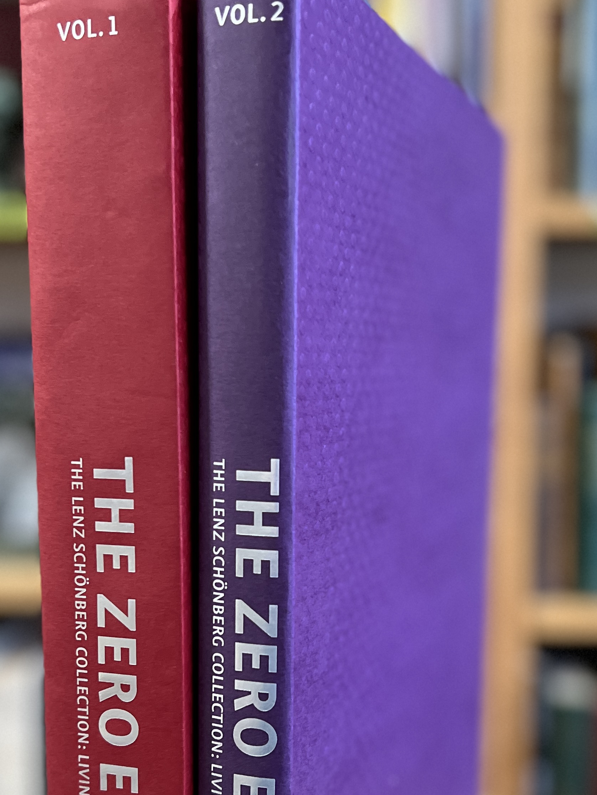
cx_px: 299
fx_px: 1081
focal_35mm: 47
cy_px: 500
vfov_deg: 40.1
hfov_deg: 30.9
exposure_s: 1/60
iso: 500
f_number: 1.5
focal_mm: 5.7
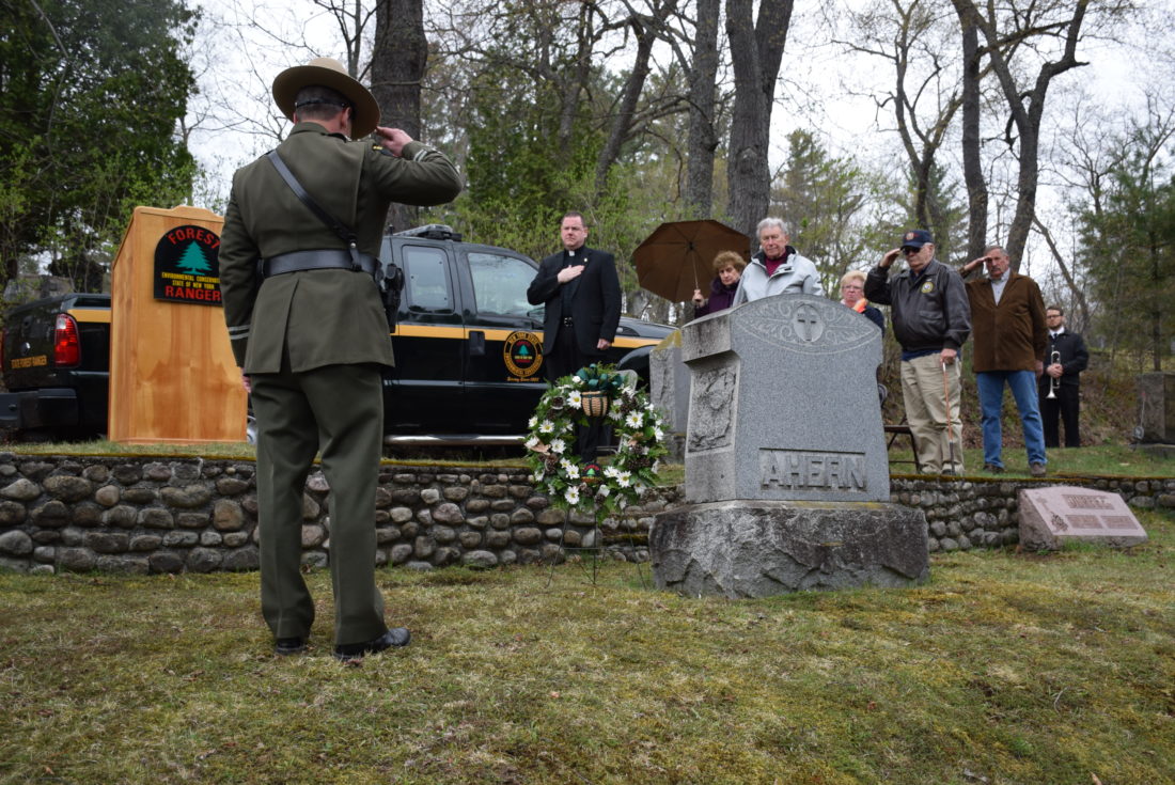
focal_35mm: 39
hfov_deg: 49.5
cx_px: 588
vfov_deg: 34.3
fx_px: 1274
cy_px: 392
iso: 450
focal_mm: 26
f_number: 4
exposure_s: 1/1000
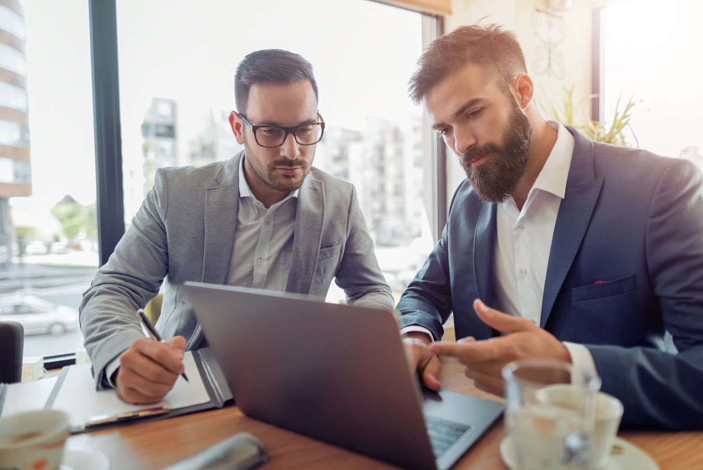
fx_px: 469
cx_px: 352
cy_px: 235
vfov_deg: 53.2
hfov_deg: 73.7
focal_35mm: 24
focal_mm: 24
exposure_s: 1/320
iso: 200
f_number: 1.8
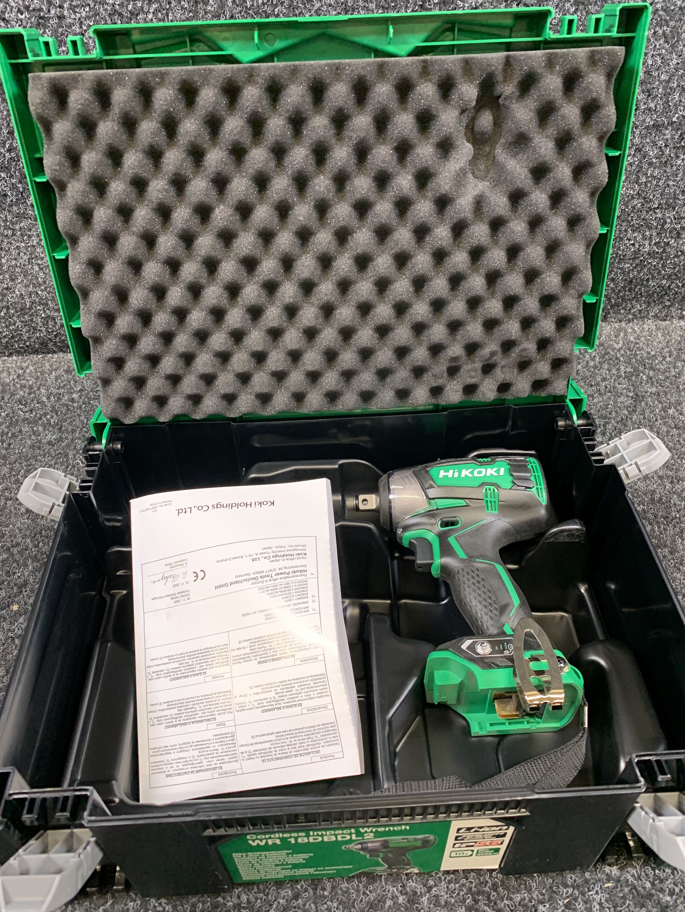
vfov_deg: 67.3
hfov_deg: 53.1
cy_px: 456
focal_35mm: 26
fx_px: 686
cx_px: 342
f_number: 1.8
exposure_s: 1/60
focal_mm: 4.25
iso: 160
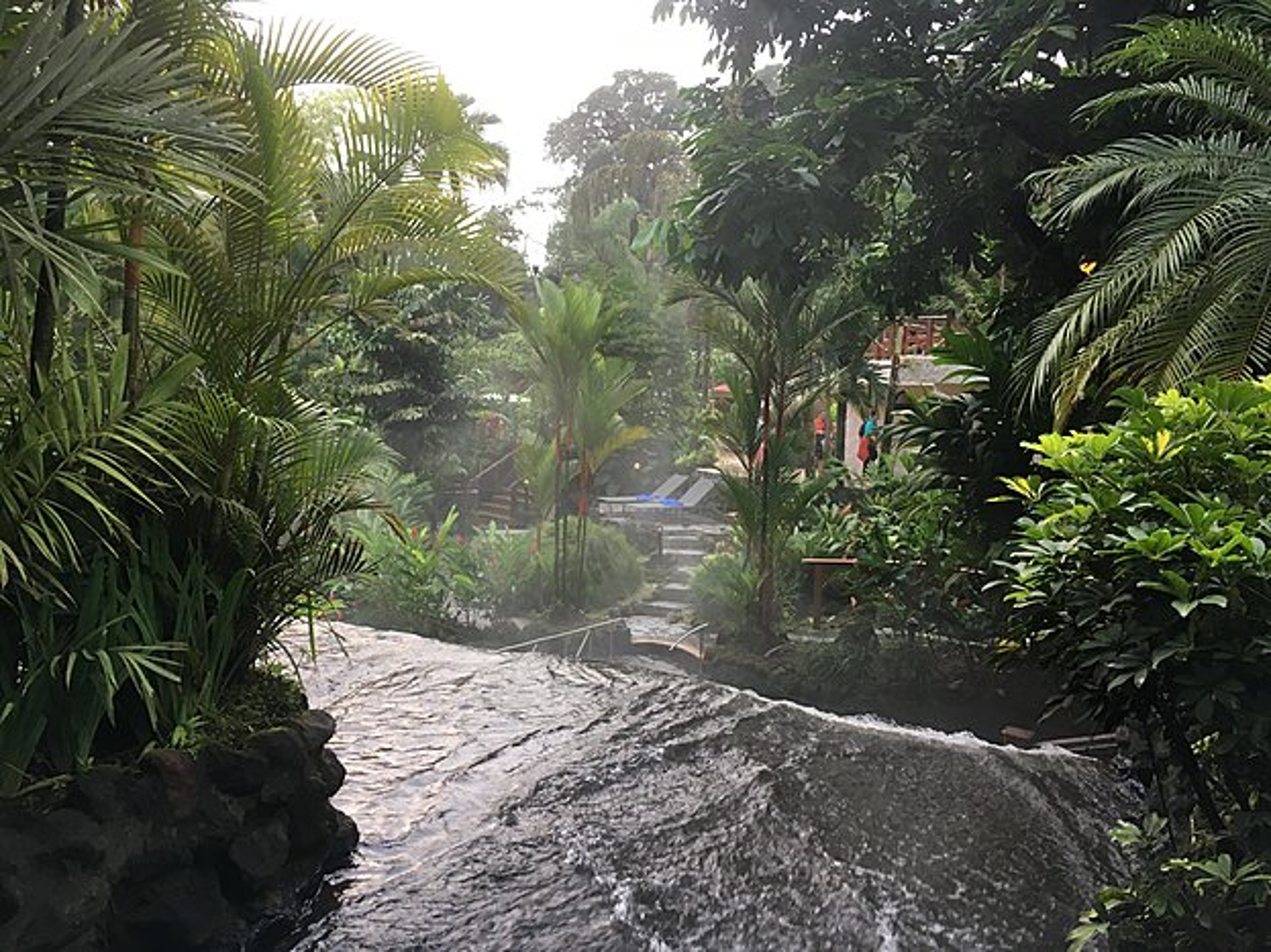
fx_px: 1065
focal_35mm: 29
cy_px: 476
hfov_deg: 61.7
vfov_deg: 48.2
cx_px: 636
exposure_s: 1/30
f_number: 2.2
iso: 64
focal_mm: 4.15
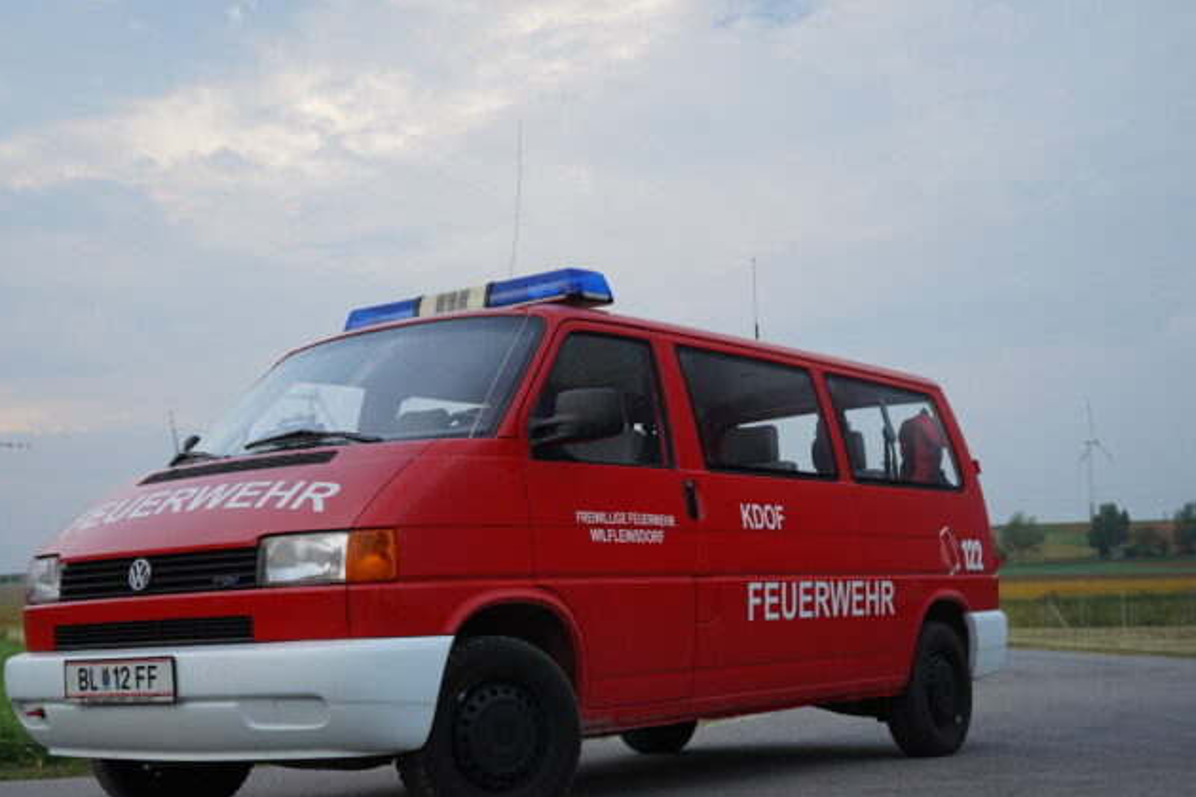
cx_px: 528
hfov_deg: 39.5
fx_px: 1661
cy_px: 469
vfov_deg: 26.9
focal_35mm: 50
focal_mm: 41
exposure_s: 1/160
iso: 2000
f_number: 4.5
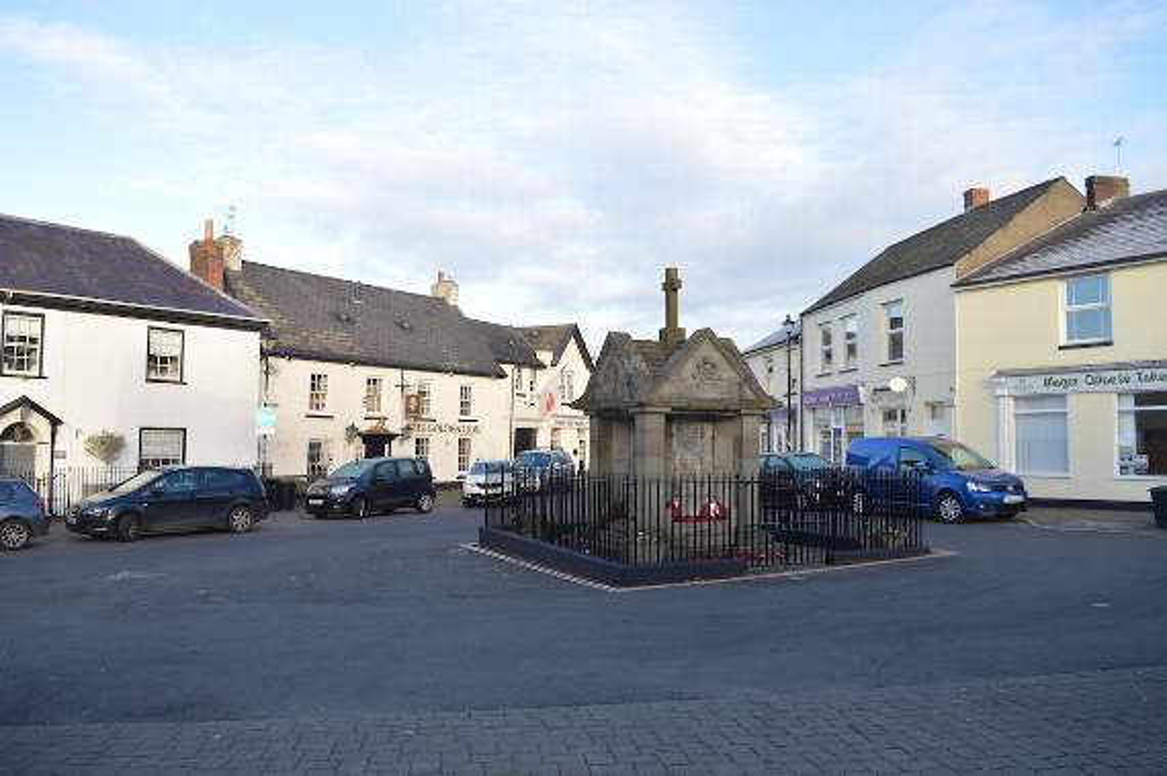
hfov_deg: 67.4
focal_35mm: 27
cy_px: 388
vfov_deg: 47.9
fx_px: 874
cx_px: 584
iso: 200
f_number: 6.3
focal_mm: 18
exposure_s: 1/200
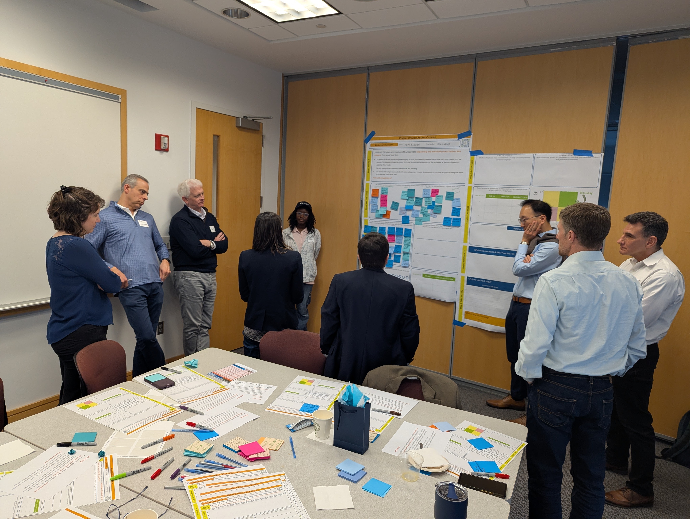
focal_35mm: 24
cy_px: 260
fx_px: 479
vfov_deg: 56.9
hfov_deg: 71.5
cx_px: 345
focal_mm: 6.81
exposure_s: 1/120
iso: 150
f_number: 1.85
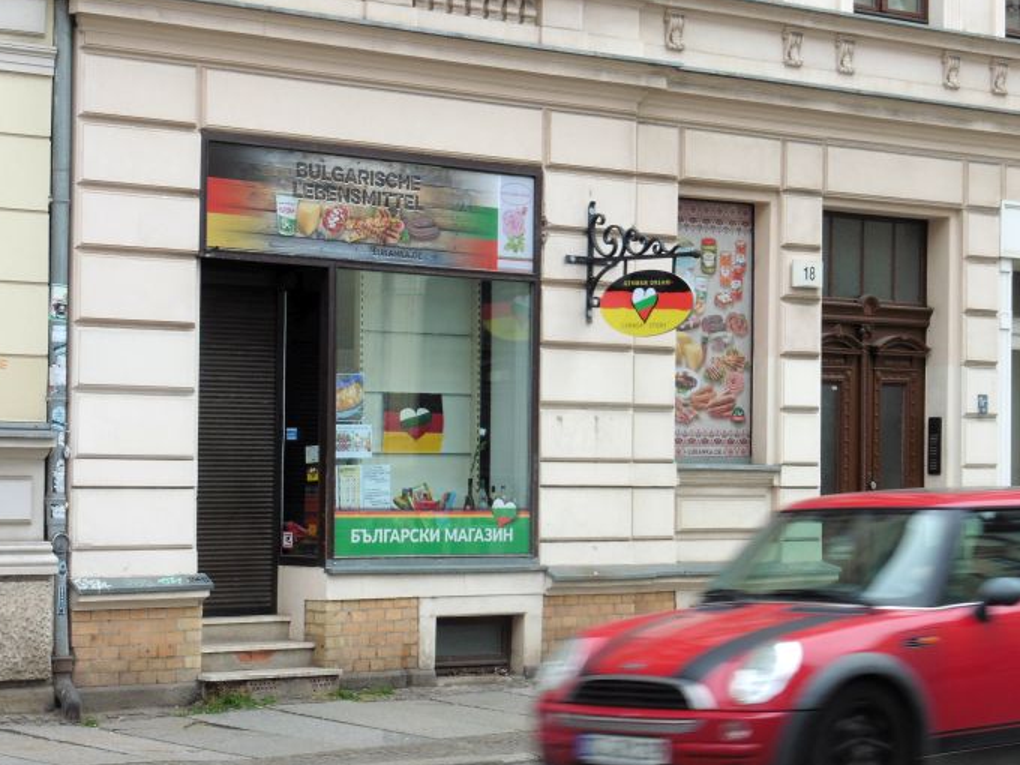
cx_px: 576
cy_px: 410
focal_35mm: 100
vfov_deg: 14.8
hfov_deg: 19.6
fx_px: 2947
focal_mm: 15.1
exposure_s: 1/125
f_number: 5.2
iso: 100
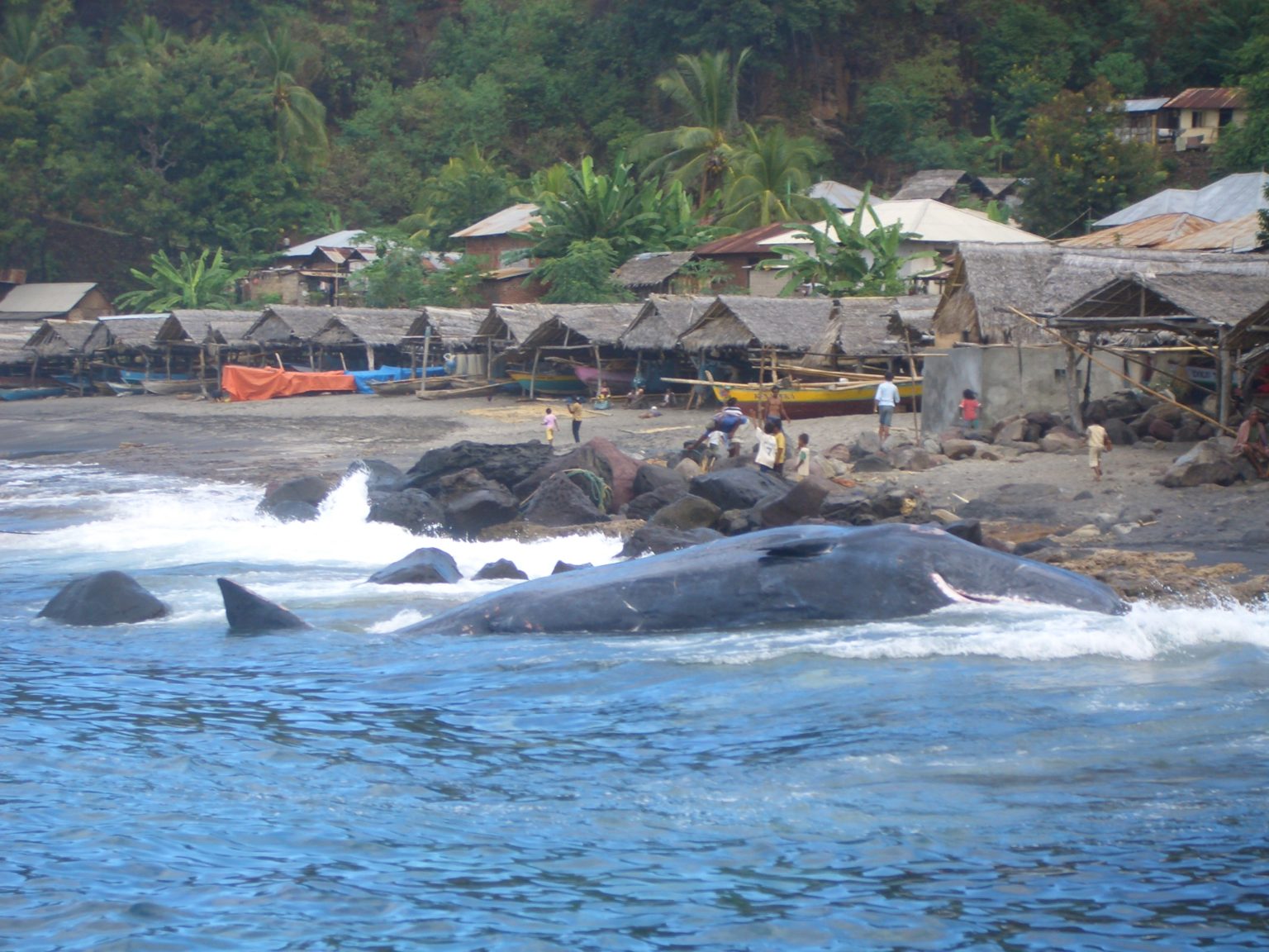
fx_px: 3849
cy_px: 476
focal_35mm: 105
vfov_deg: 14.1
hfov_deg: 18.7
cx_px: 634
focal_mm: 17.4
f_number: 4.8
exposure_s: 1/125
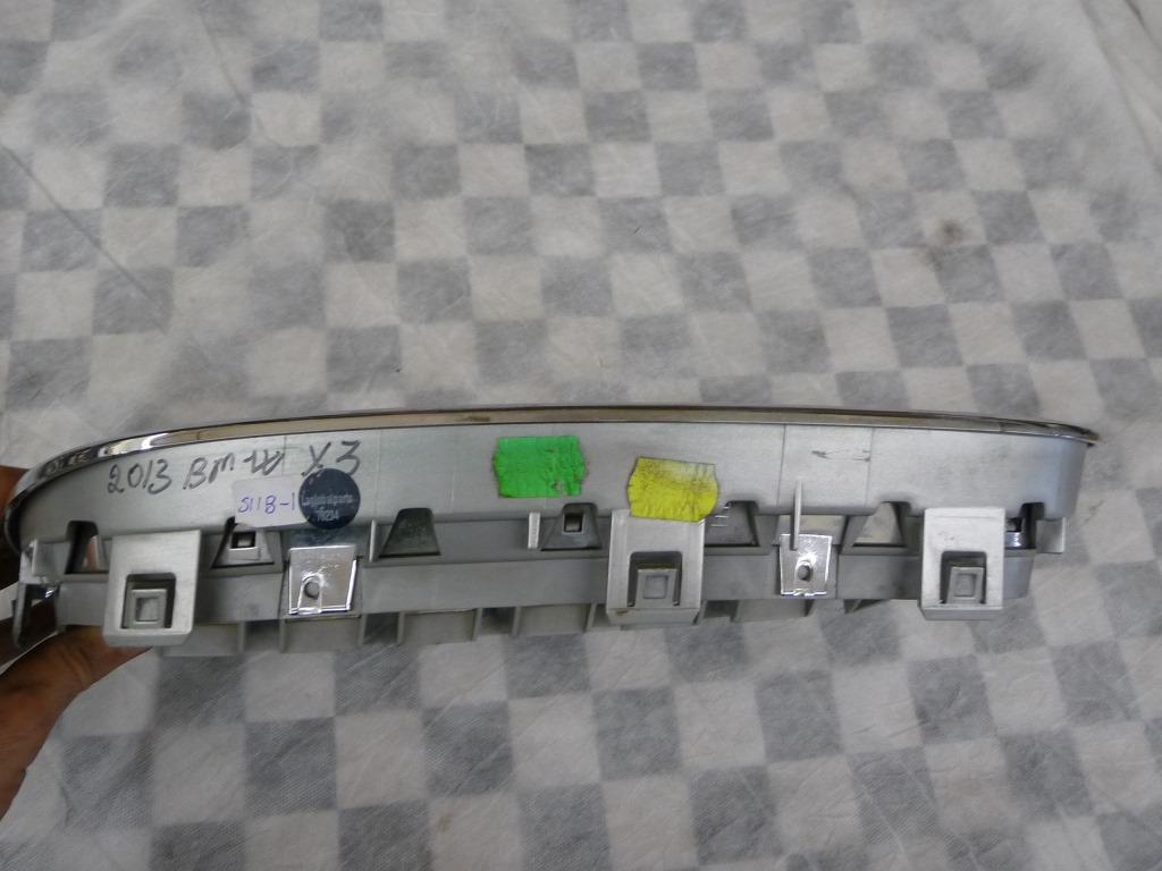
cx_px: 581
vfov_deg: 42.9
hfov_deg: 55.4
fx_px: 1108
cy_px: 436
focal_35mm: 33
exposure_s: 1/30
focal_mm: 4.7
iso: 200
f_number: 3.3
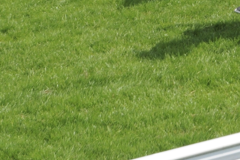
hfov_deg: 7.9
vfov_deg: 5.3
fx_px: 1680
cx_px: 454
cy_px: -229
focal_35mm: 252
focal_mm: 34
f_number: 8
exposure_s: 1/1000
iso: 500
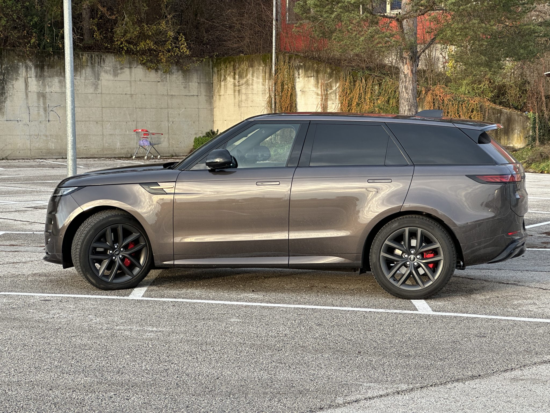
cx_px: 275
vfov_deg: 19.1
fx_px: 1223
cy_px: 206
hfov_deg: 25.3
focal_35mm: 77
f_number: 2.8
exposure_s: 1/99
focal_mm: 9
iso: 64
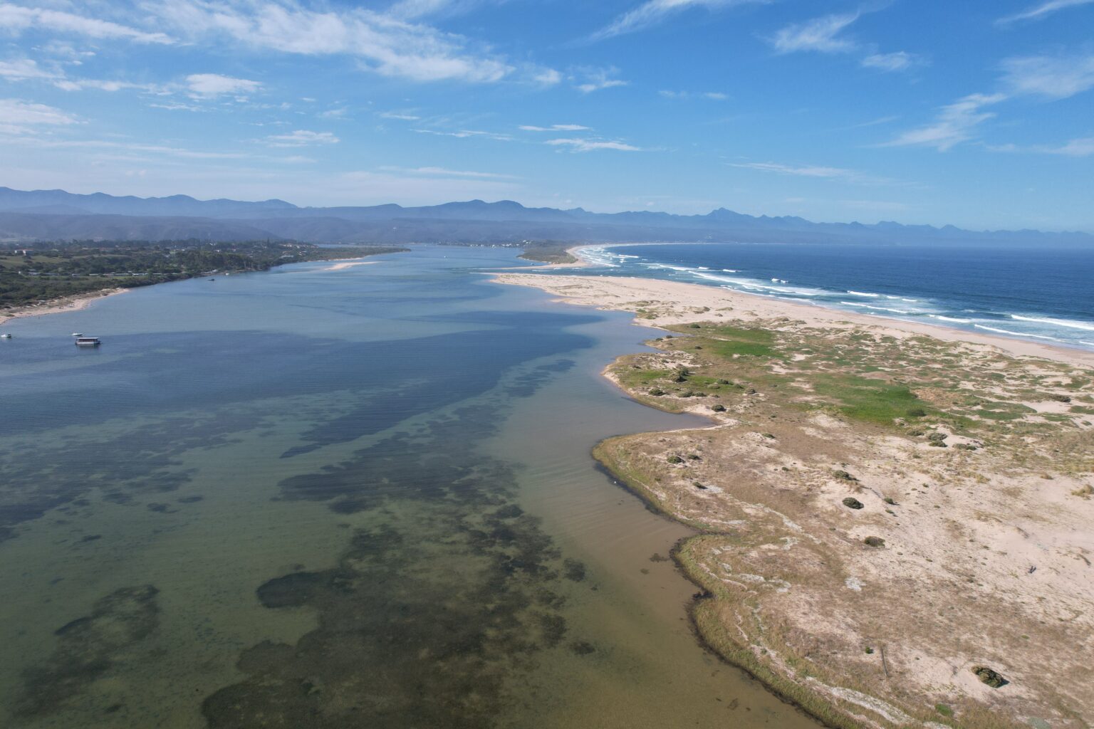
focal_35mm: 22
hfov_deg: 78.6
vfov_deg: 57.2
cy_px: 364
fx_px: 669
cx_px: 547
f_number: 2.8
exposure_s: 1/2000
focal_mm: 8.38
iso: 100
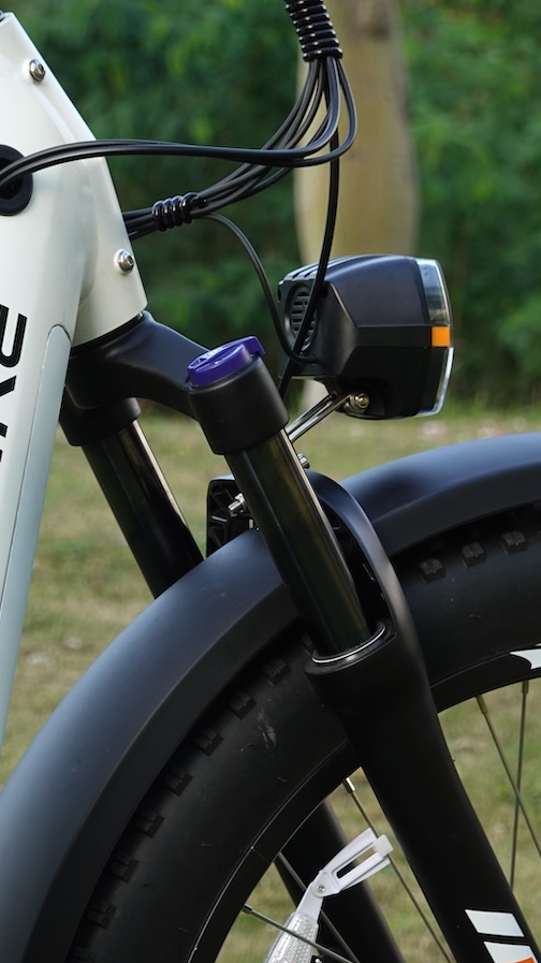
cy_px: 482
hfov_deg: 7.4
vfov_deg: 13.1
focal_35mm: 164
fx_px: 4186
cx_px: 133
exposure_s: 1/125
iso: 125
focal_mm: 38.13
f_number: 4
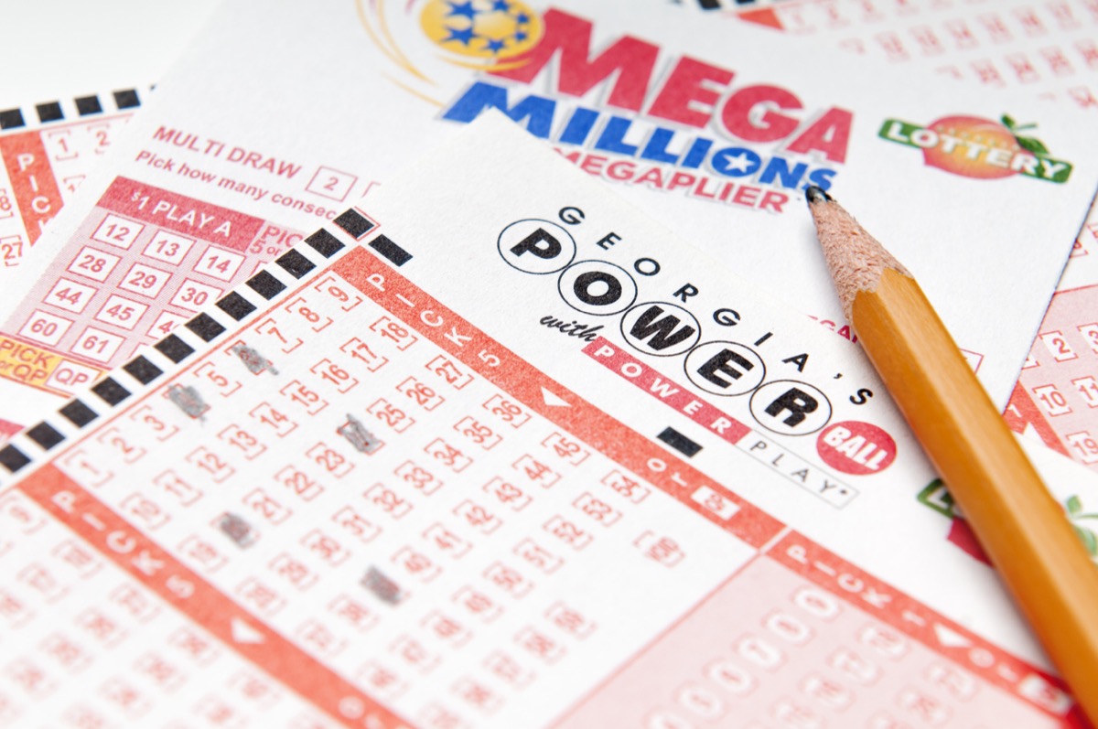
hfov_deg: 19.5
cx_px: 549
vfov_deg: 13.0
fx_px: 3199
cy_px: 364
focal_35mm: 105
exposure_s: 1/200
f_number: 9
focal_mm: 70
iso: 100
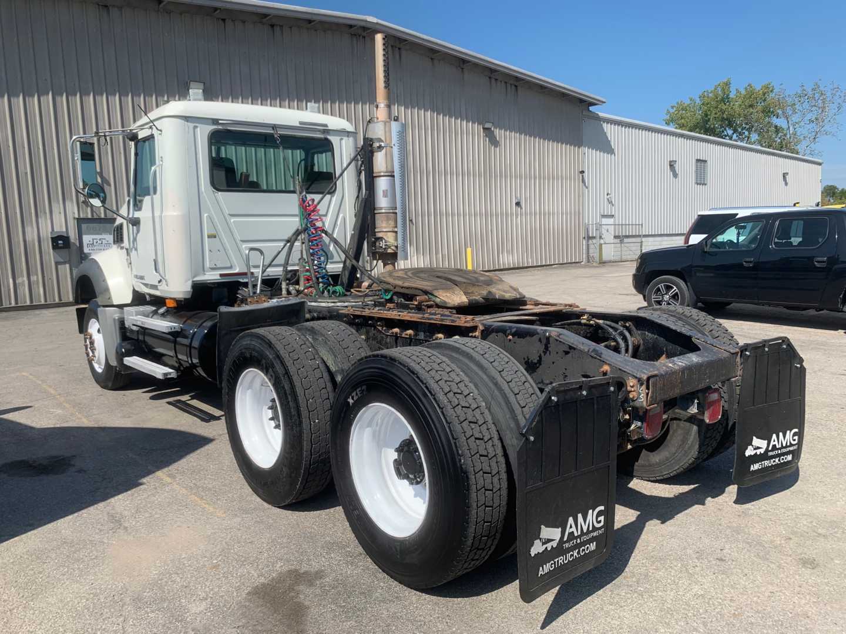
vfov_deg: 53.1
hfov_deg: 67.3
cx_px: 423
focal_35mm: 26
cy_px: 317
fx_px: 635
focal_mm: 4.25
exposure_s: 1/2481
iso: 25
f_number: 1.8
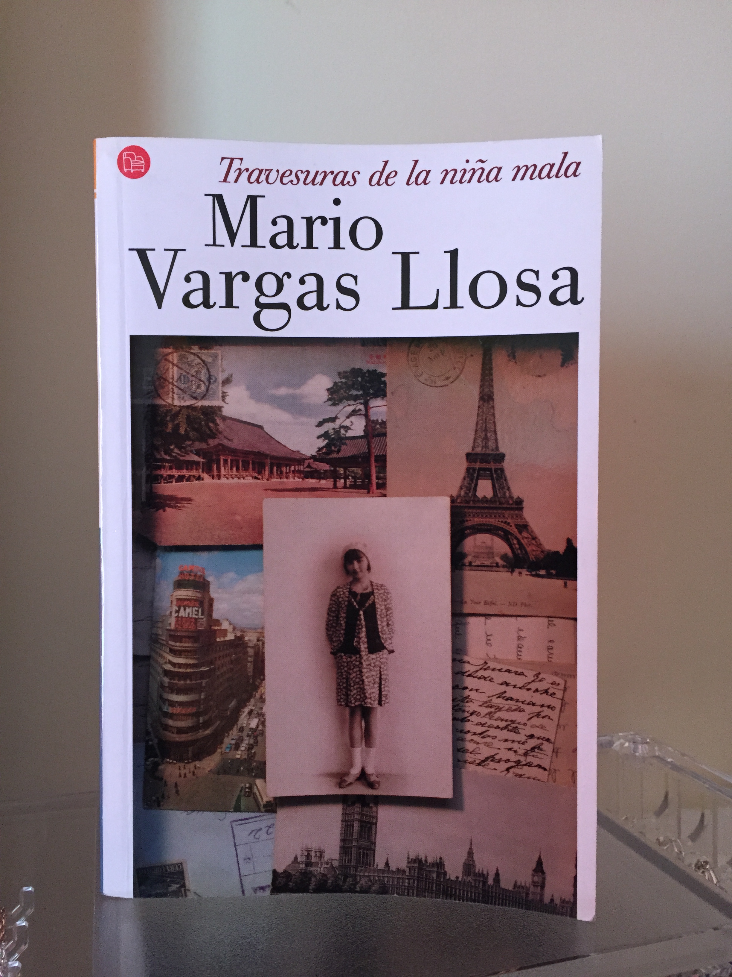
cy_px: 488
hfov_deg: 48.2
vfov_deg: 61.7
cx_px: 366
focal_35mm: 29
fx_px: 818
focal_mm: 4.15
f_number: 2.2
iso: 160
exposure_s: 1/30
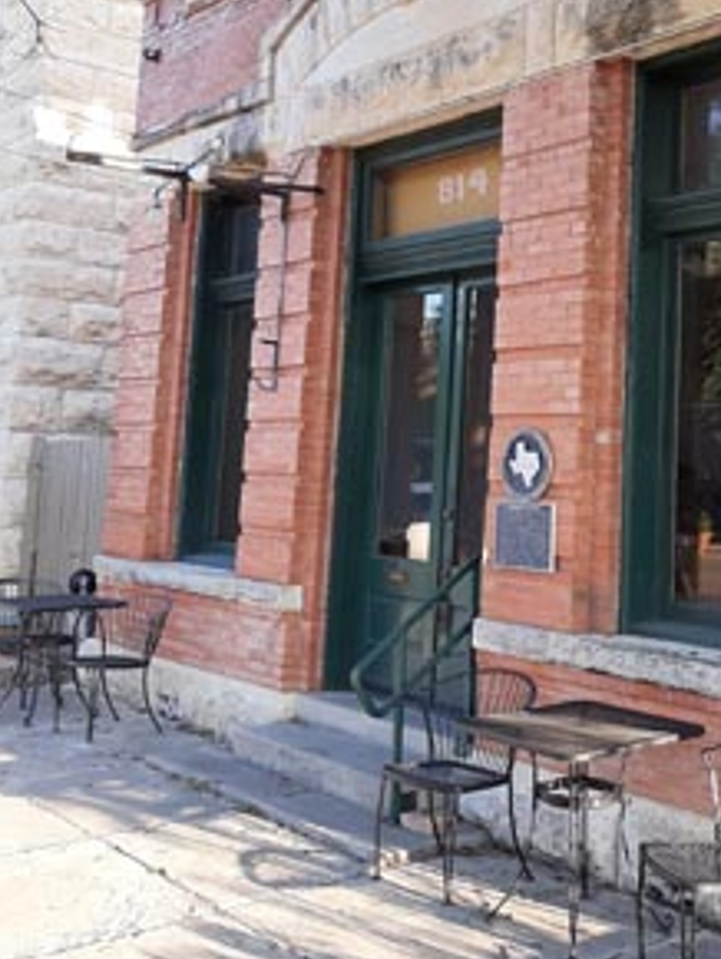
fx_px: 1192
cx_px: 582
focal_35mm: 43
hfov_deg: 32.7
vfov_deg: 43.0
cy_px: 294
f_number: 1.7
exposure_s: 1/218
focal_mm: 3.93
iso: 40
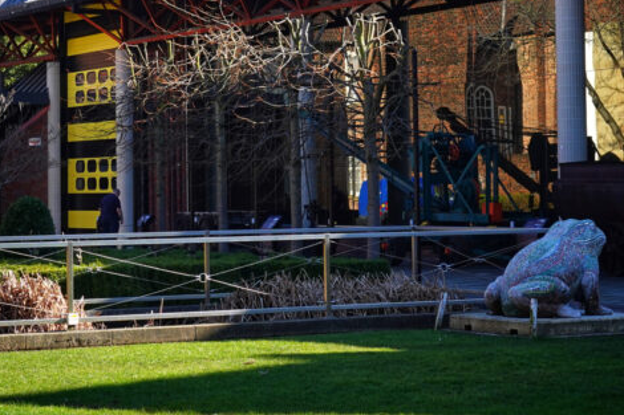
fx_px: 1889
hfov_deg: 18.8
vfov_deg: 12.5
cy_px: 93
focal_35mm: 109
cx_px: 316
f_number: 3.5
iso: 100
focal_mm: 18.21
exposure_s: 1/250
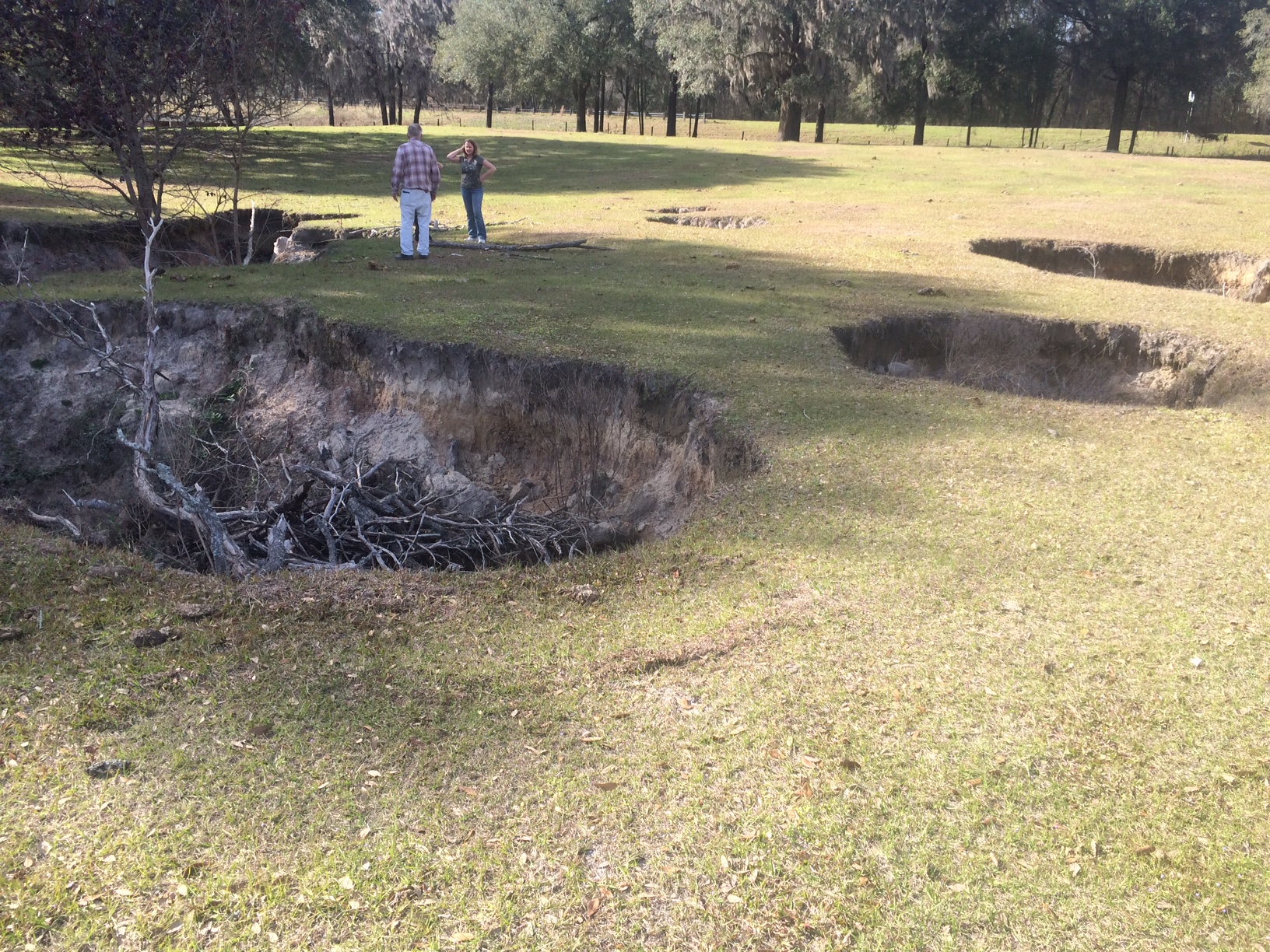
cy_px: 476
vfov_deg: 48.2
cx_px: 635
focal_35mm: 29
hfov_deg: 61.7
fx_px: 1064
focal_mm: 4.15
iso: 32
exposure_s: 1/672
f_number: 2.2
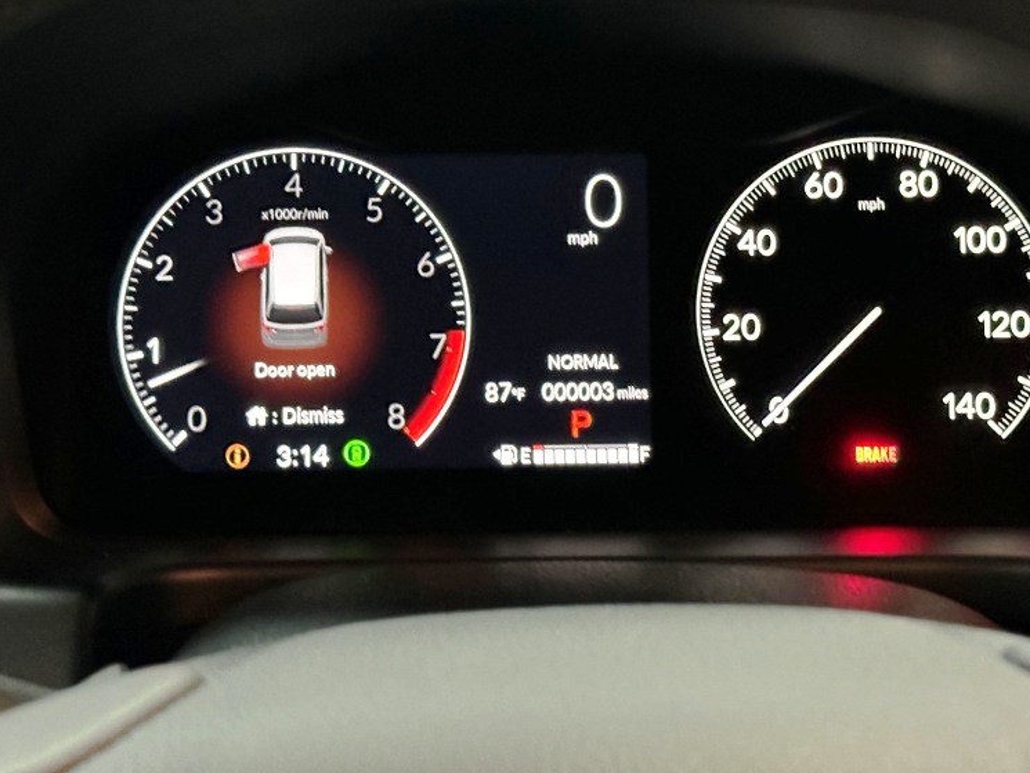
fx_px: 1964
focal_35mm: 66
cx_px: 543
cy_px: 278
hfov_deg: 29.4
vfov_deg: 22.2
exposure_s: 1/24
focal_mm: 6.86
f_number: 1.78
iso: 640
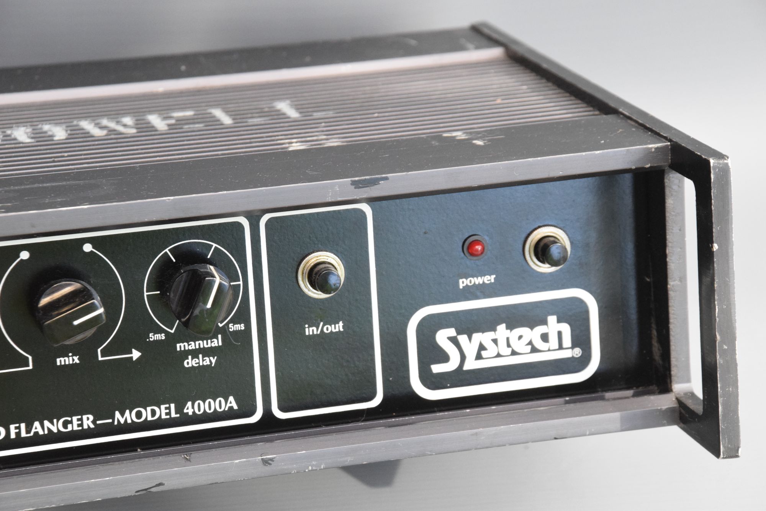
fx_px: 3191
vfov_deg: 9.1
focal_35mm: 150
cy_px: 256
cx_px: 383
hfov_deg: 13.7
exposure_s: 1/160
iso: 3200
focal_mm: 100
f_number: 11
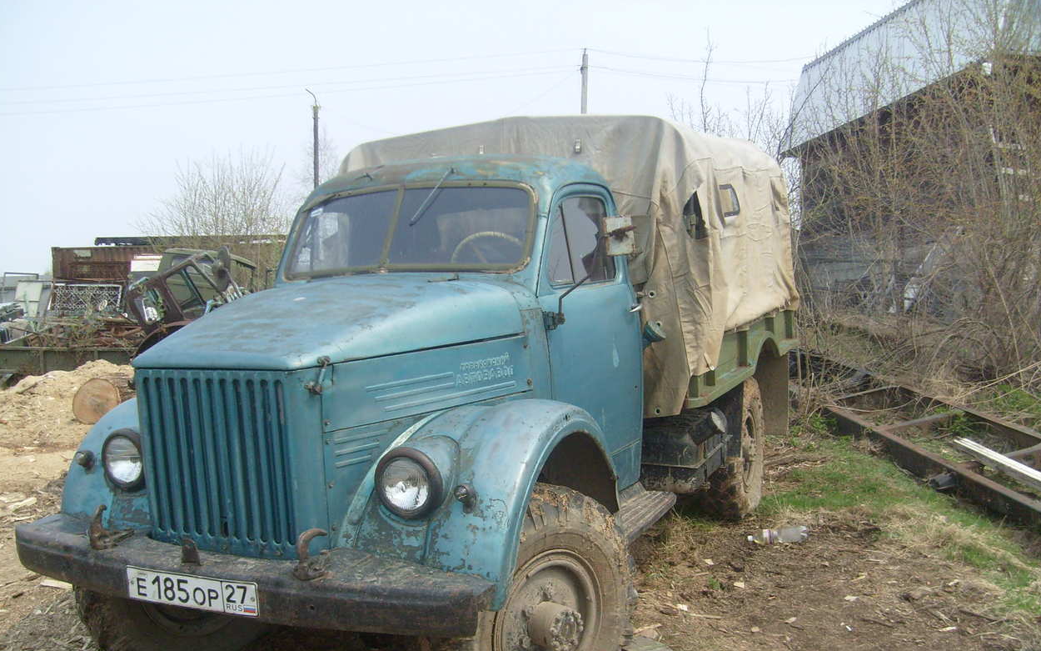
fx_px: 1078
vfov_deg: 33.5
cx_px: 526
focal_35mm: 38
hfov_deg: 51.5
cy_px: 378
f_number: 7.1
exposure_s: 1/180
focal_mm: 5.8
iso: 80
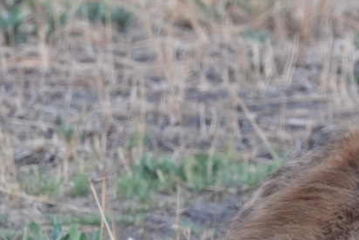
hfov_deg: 1.2
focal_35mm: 1661
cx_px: 203
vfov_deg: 0.8
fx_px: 16575
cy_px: 309
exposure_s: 1/30
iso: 400
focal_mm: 155.41
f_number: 4
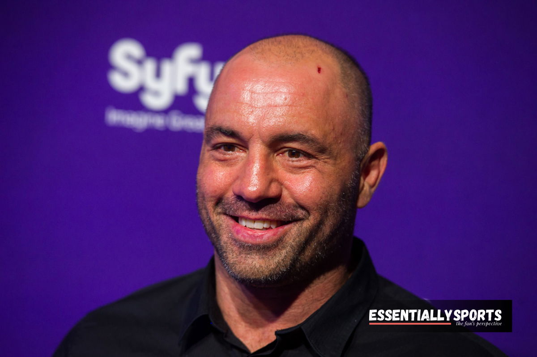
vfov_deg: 8.3
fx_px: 2459
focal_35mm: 165
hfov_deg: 12.5
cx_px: 268
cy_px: 178
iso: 1600
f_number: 4
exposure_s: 1/125
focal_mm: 165
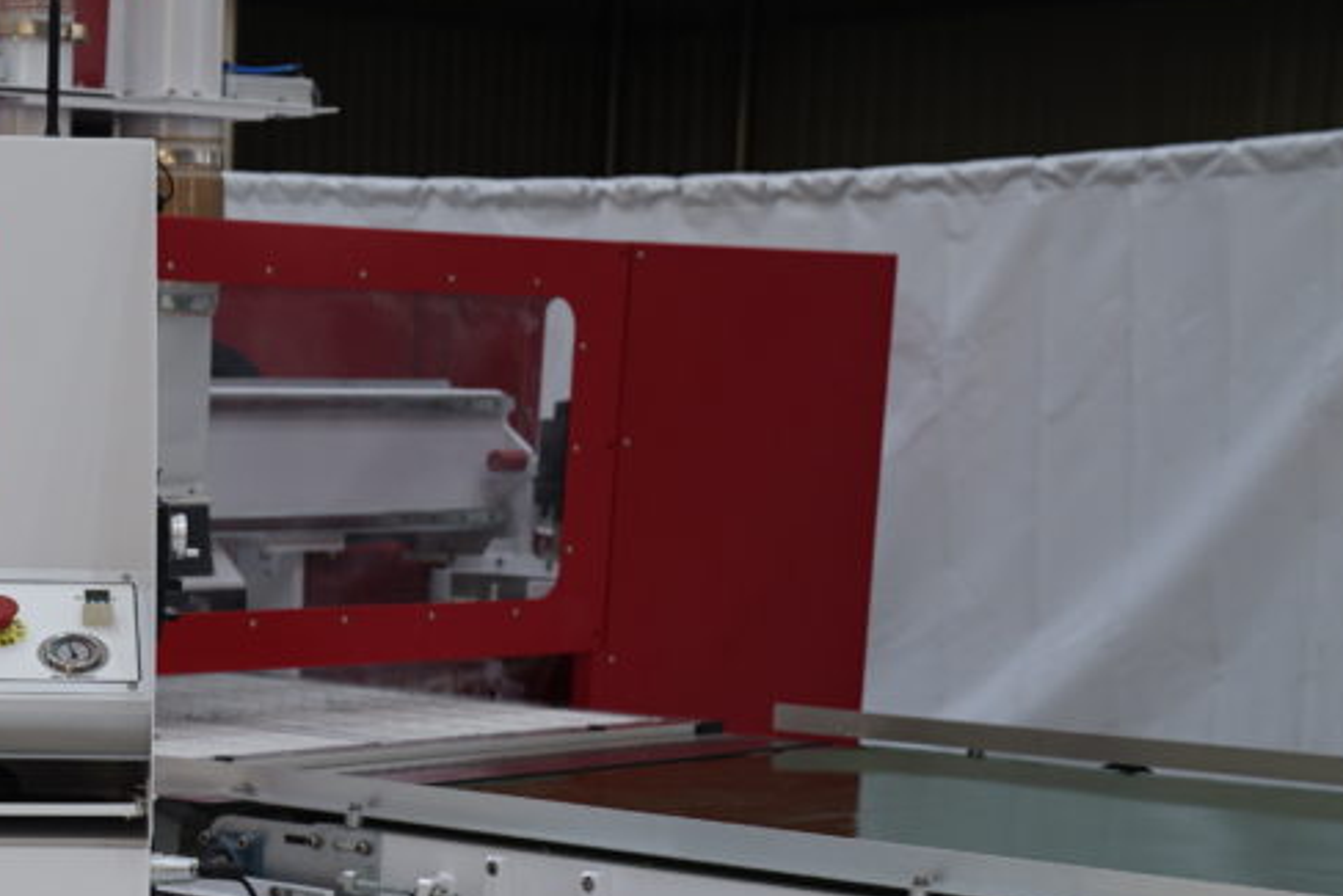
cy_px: 906
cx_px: 61
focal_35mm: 103
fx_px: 3843
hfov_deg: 19.4
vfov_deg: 13.1
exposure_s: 1/50
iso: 200
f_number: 4.5
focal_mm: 49
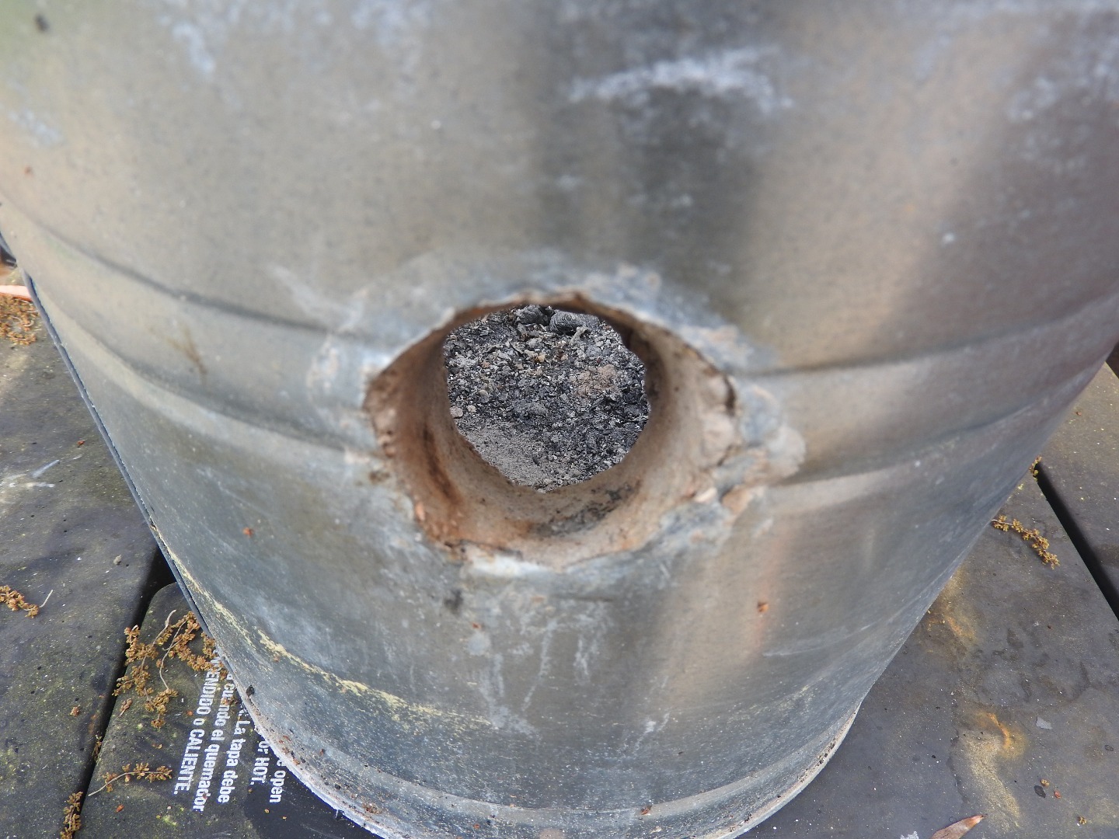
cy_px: 420
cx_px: 560
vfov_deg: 46.8
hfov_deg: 60.0
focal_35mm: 30
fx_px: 970
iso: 100
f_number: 3.5
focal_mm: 5.4
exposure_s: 1/160
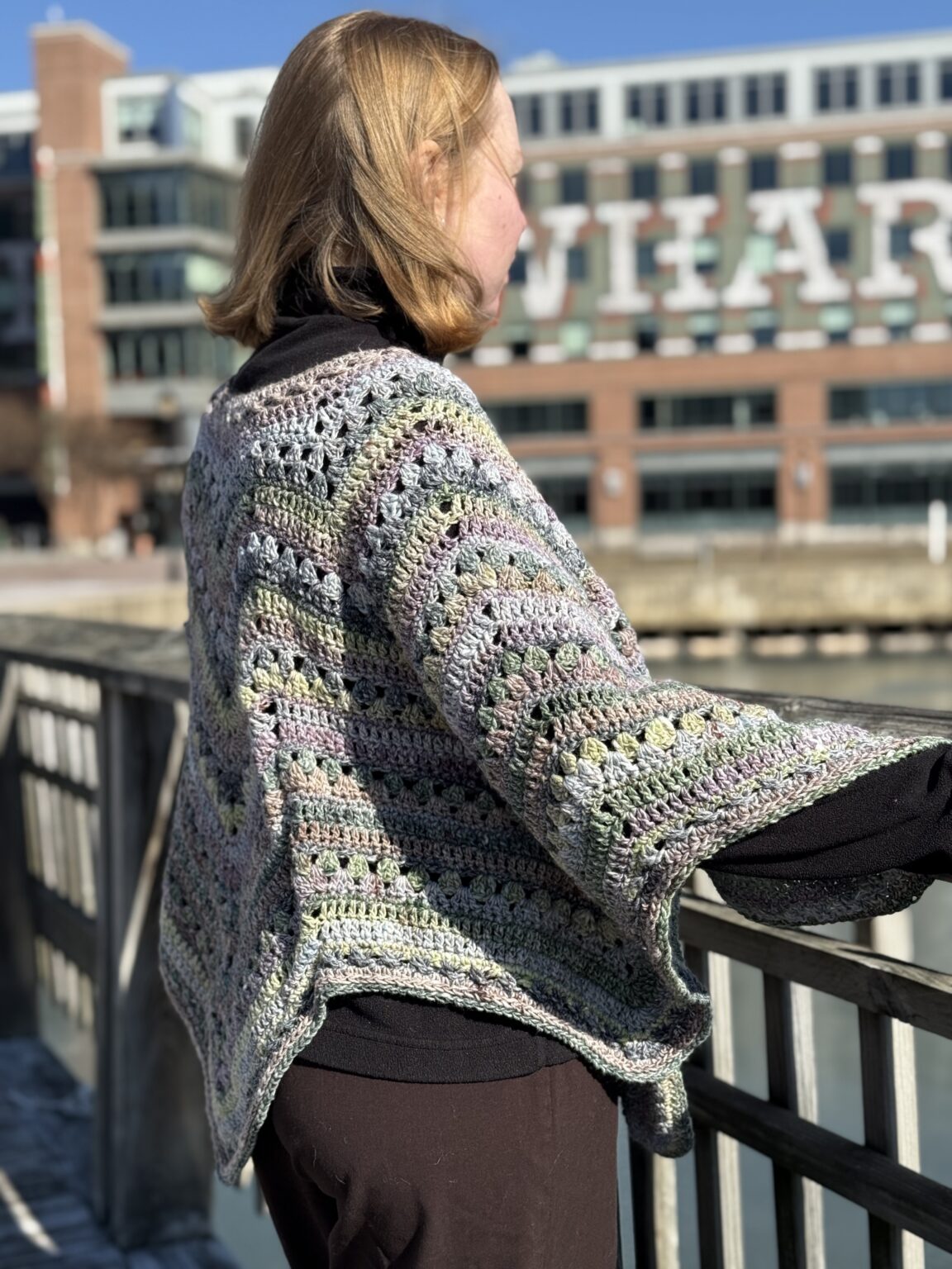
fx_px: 1760
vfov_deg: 39.7
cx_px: 476
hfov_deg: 30.3
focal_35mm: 48
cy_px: 634
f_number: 1.78
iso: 64
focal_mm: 6.76
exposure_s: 1/6536
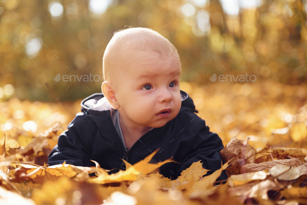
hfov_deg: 28.9
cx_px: 154
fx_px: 597
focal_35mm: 70
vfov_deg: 19.4
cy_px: 102
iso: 250
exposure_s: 1/400
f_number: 2.8
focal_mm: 70
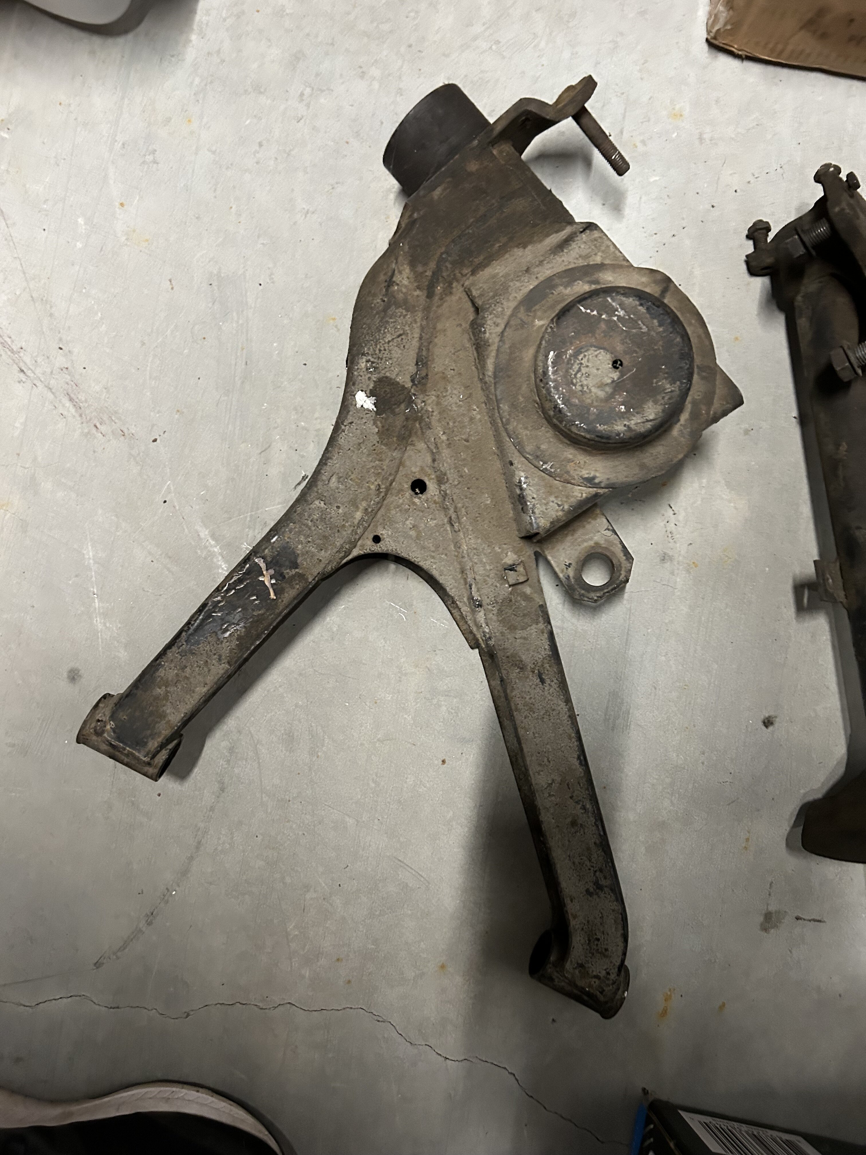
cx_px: 433
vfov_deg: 67.3
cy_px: 578
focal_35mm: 26
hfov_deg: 53.1
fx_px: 867
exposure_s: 1/43
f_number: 1.5
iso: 500
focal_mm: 5.7
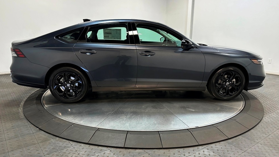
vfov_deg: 42.7
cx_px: 137
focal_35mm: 27
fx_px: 200
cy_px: 92
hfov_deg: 69.9
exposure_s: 1/60
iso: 400
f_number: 1.78
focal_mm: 6.86
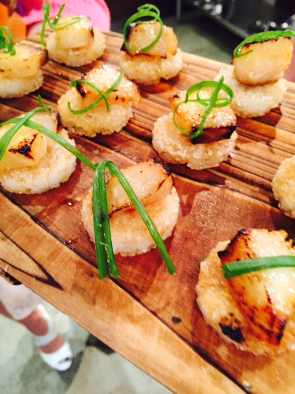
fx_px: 330
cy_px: 197
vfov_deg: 61.7
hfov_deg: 48.2
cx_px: 148
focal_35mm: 29
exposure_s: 1/15
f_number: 2.2
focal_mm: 4.15
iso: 250
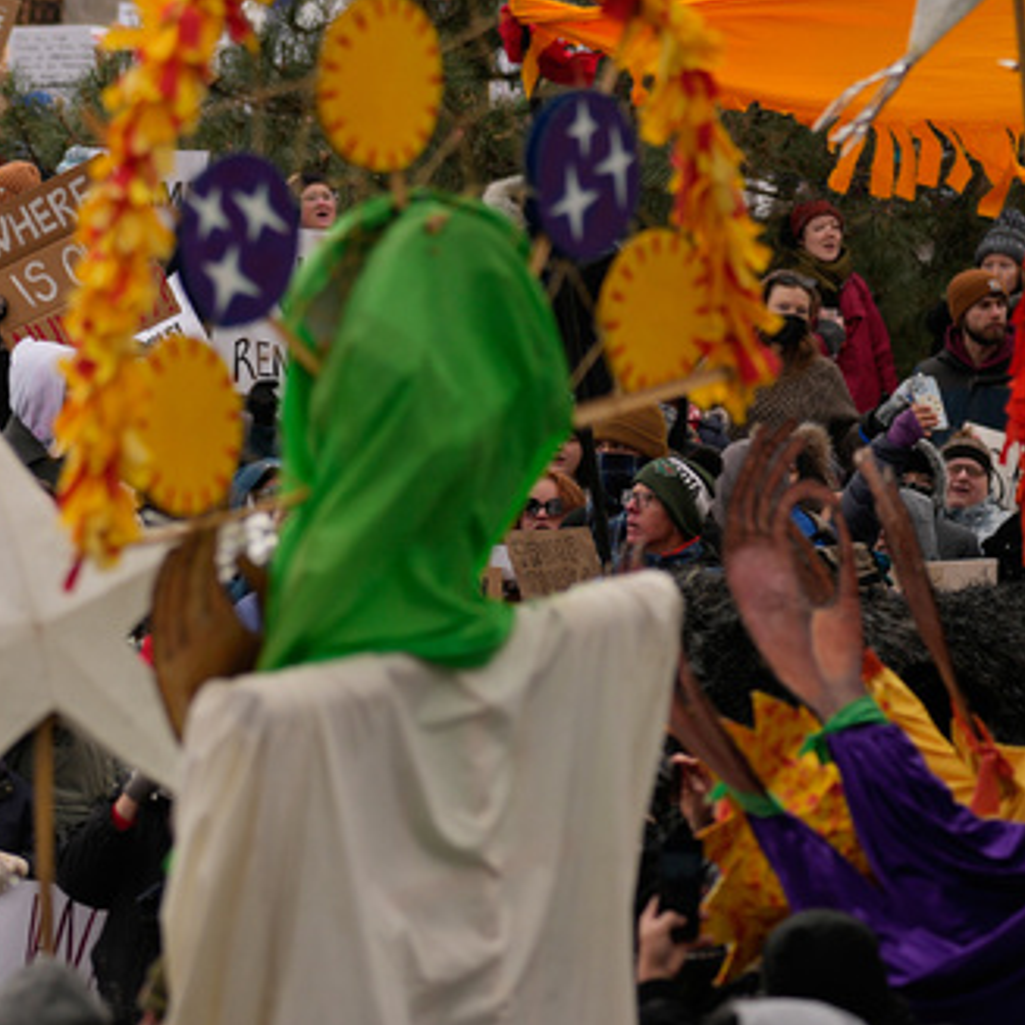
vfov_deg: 5.9
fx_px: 9883
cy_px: 434
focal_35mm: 295
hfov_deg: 5.9
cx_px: -194
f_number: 2.8
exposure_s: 1/1250
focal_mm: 111
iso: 160
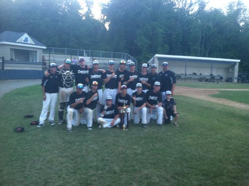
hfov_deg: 52.7
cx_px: 124
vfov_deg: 40.6
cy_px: 93
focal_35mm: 35
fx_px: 251
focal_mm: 3.85
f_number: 2.8
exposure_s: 1/17
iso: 80
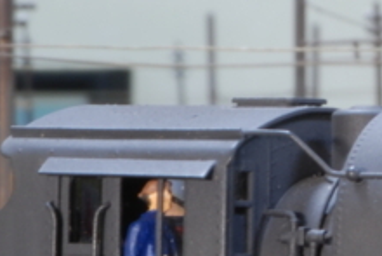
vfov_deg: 2.8
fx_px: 5181
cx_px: 516
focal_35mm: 488
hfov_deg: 4.2
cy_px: 274
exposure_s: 20
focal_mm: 70
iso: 100
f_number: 29
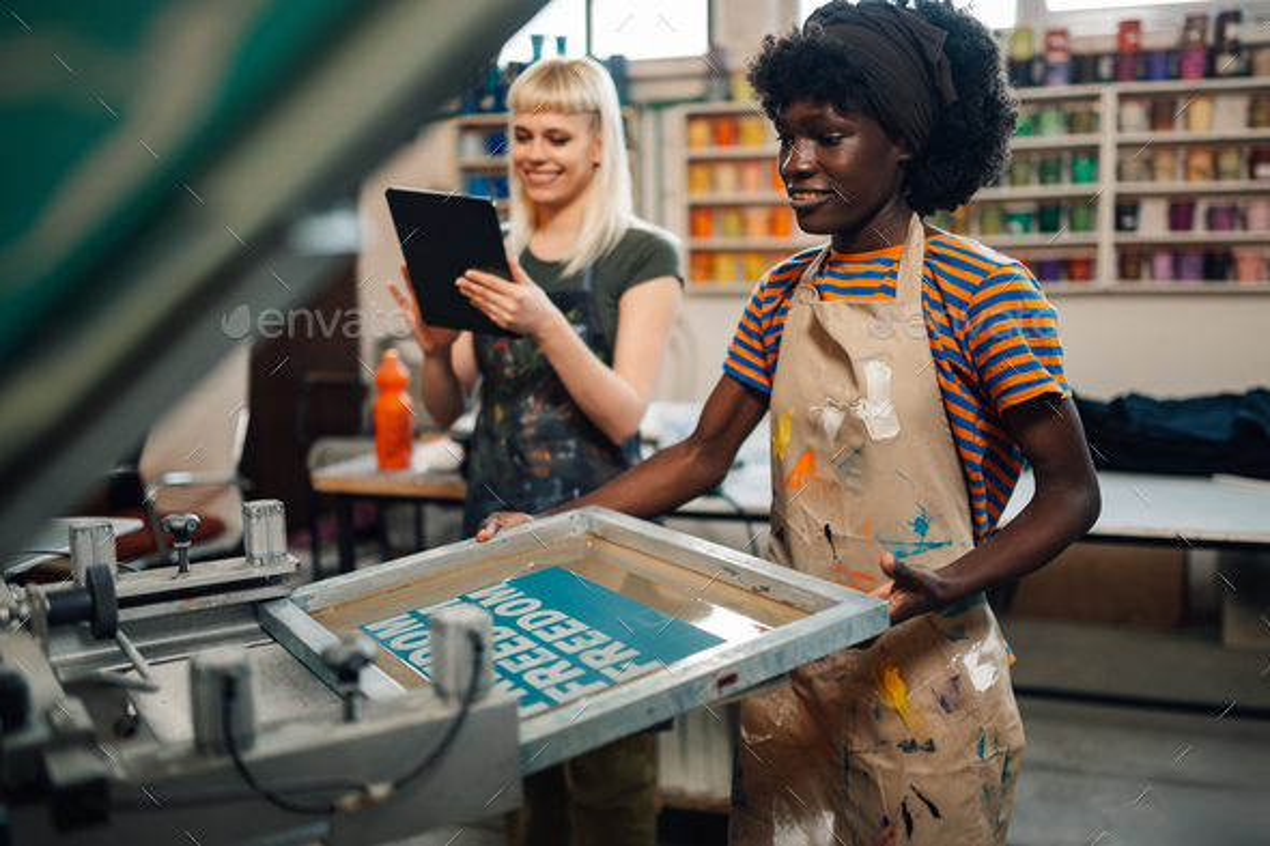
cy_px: 423
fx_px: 1234
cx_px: 635
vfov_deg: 37.8
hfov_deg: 54.4
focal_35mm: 35
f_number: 1.4
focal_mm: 35
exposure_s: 1/320
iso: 160
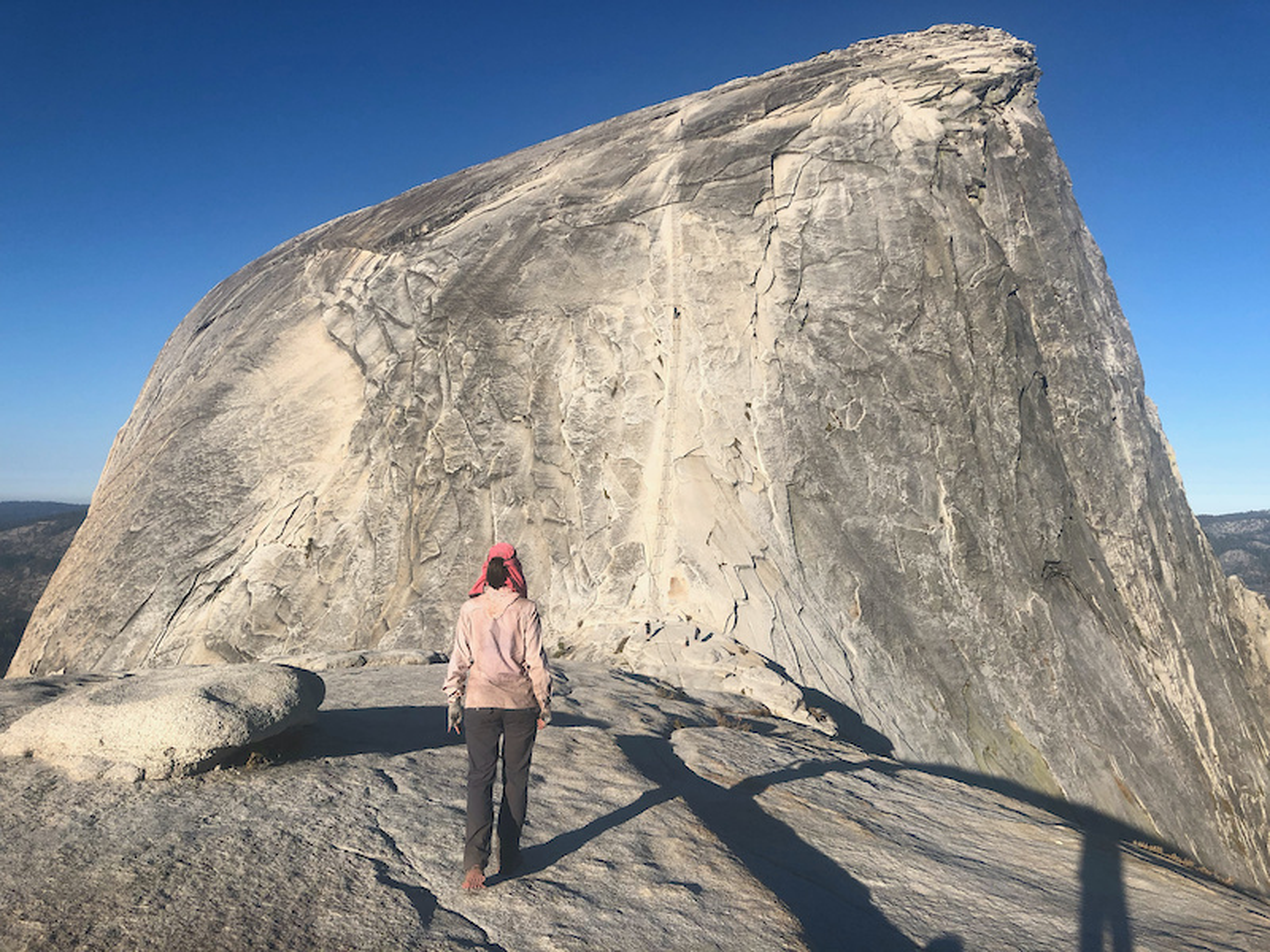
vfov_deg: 49.7
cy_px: 476
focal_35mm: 28
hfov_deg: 63.4
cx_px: 635
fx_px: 1027
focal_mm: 4
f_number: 1.8
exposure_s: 1/2667
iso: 25
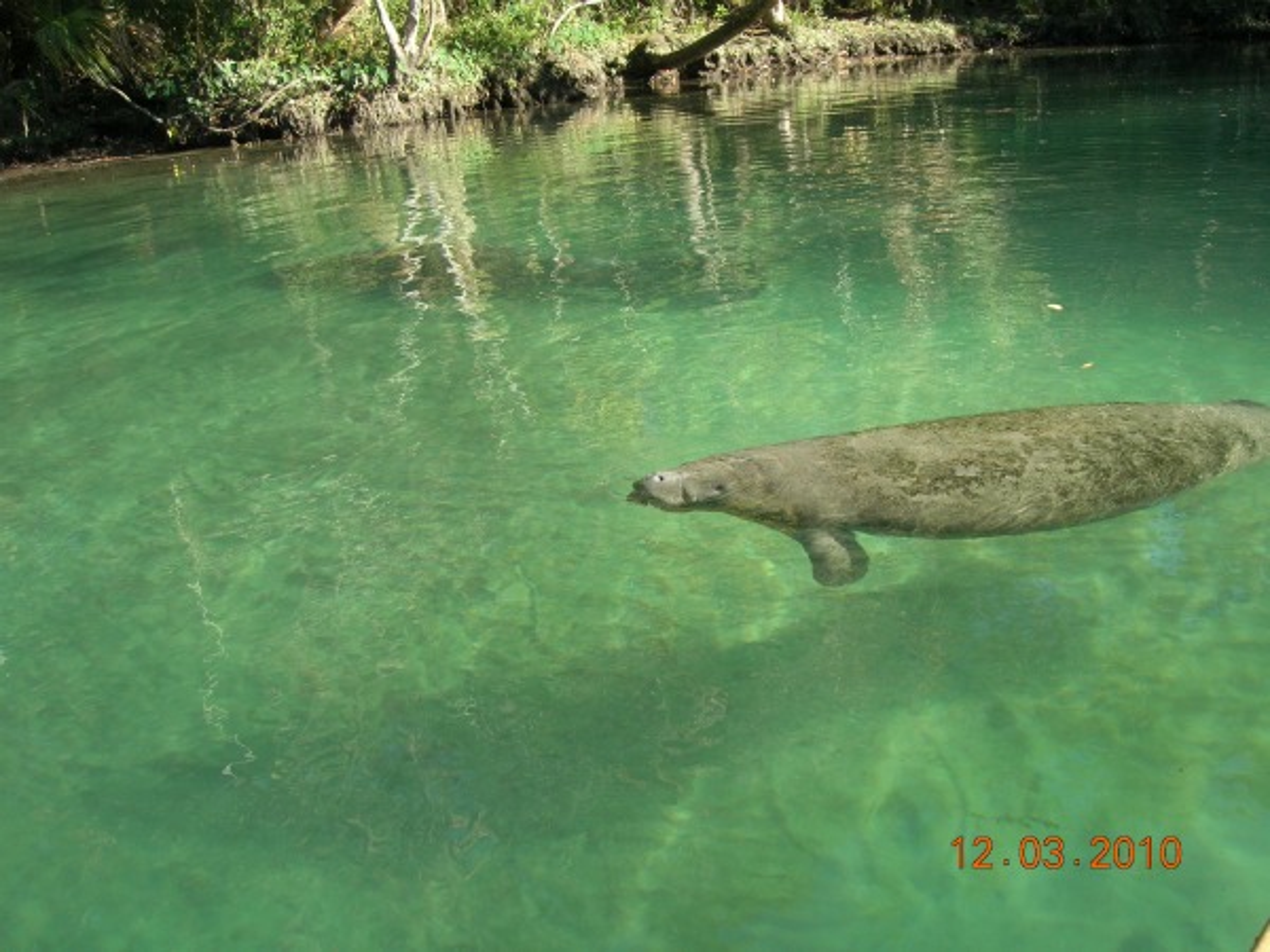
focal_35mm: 34
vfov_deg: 41.8
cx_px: 635
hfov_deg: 54.0
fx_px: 1247
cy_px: 476
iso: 71
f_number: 4.9
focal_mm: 5.7
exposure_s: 1/103
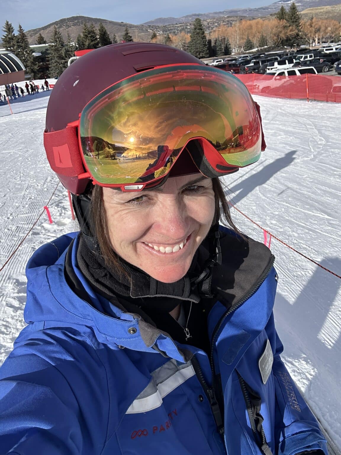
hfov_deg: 46.8
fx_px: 394
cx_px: 170
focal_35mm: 30
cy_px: 228
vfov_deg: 60.0
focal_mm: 2.69
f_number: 1.9
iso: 25
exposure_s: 1/2558
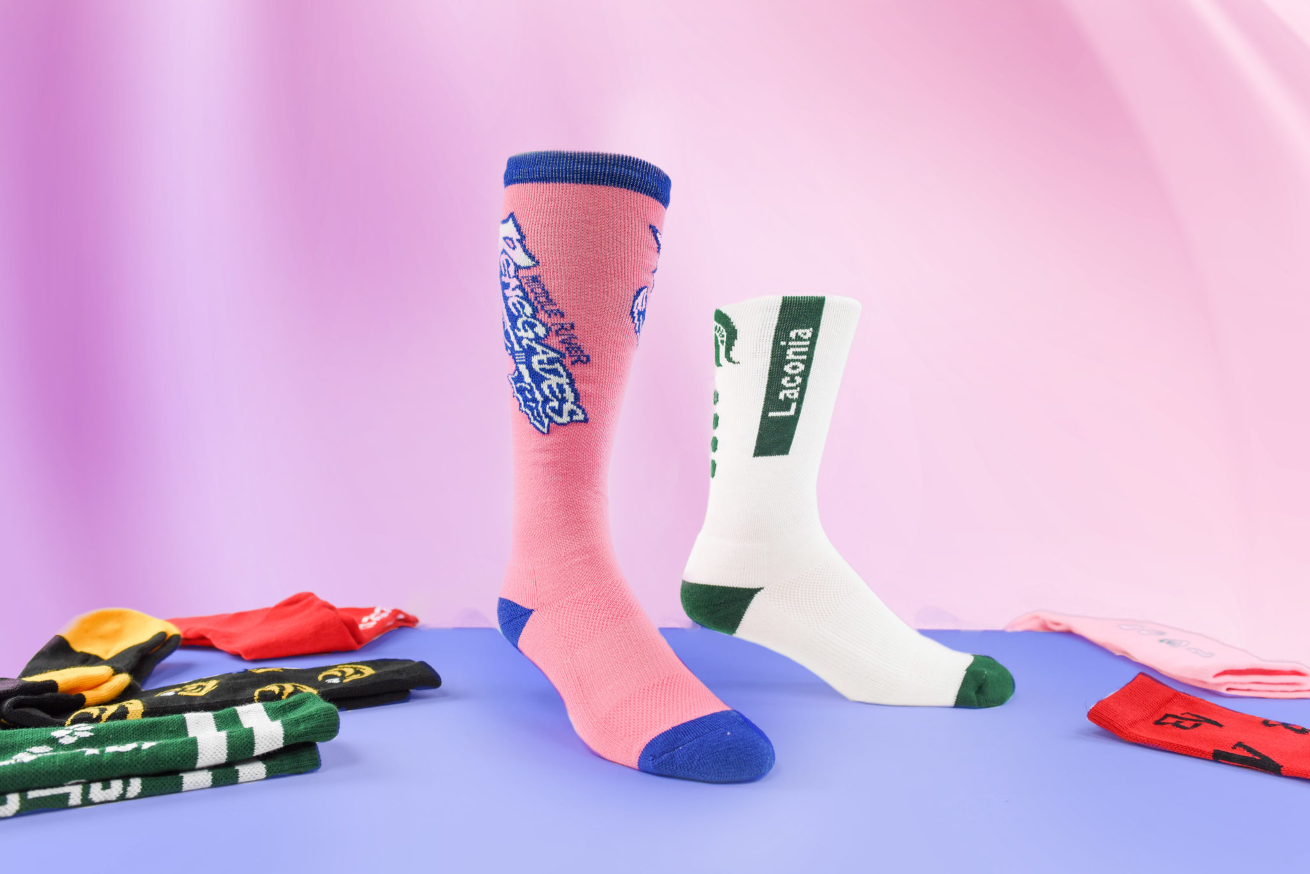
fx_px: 1019
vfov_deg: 46.4
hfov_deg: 65.5
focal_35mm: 28
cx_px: 655
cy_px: 437
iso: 640
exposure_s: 1/125
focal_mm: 28
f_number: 5
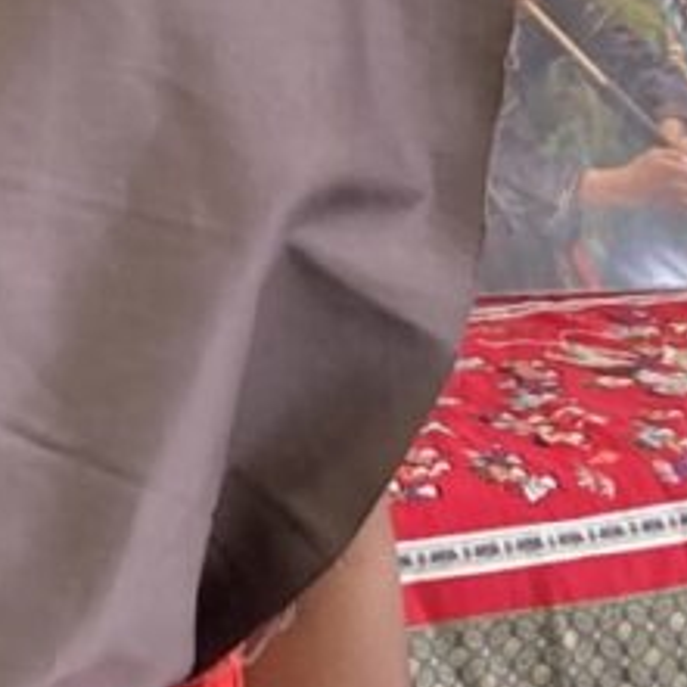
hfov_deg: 9.3
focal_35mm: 172
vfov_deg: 9.5
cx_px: -814
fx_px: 3862
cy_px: -656
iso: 80
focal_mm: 3.99
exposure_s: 1/50
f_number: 1.8
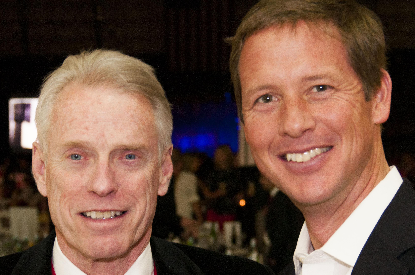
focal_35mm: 92
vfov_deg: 14.8
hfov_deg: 22.2
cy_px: 160
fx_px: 1059
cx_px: 217
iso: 400
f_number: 5.6
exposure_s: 1/60
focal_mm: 48
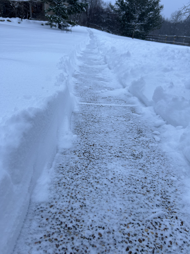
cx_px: 95
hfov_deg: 53.1
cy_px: 127
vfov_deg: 67.3
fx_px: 190
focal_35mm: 26
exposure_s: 1/121
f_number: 1.5
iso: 100
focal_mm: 5.7
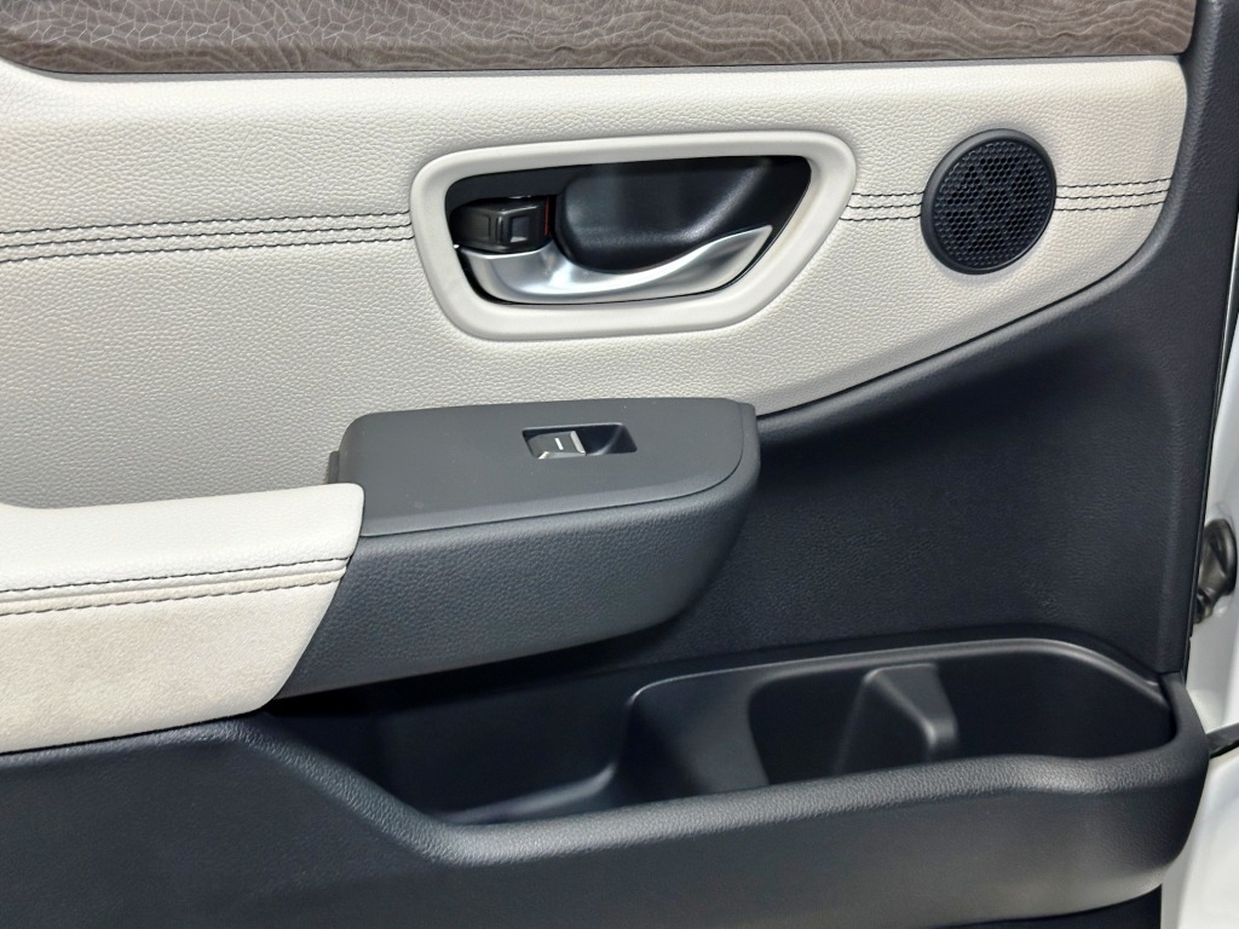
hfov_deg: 39.7
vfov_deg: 30.3
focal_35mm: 48
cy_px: 464
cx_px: 620
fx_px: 1718
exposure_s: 1/40
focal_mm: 6.86
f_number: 1.78
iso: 250
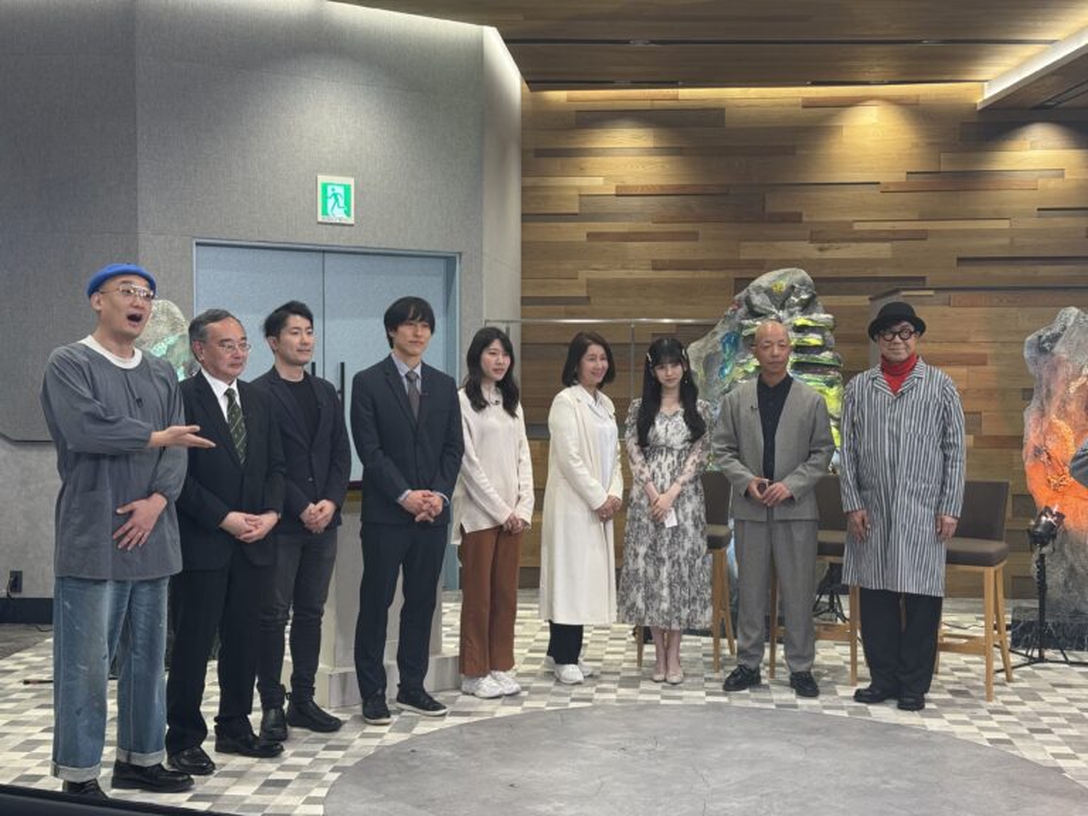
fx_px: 1509
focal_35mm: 48
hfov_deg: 39.7
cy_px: 408
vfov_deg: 30.3
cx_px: 544
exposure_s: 1/75
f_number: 1.78
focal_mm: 6.76
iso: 64
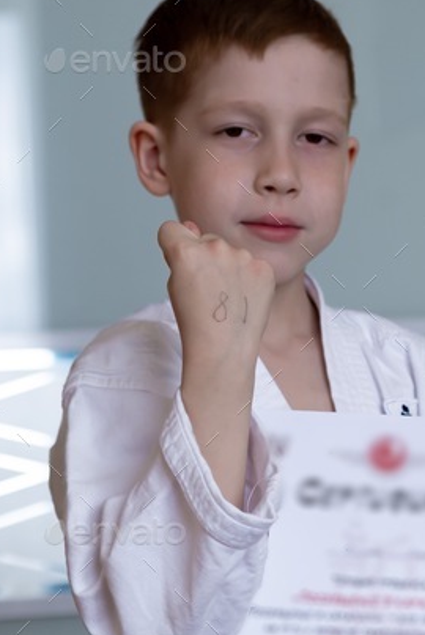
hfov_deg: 9.0
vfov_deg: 13.3
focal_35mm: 153
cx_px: 346
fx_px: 2705
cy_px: 520
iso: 450
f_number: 4
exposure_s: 1/200
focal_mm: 70
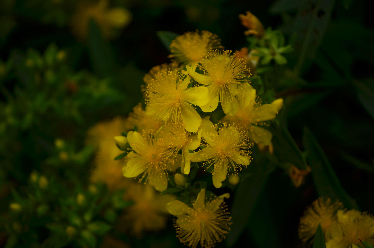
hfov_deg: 6.9
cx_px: 187
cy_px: 124
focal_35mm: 300
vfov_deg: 4.6
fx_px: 3110
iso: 100
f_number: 5.6
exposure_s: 1/1600
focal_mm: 200
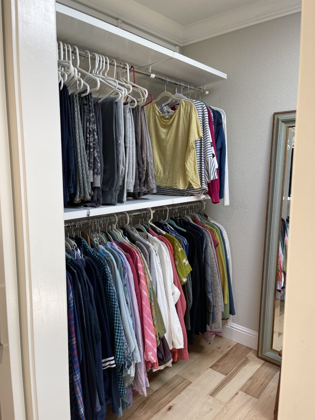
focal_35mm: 26
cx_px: 158
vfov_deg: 67.3
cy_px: 210
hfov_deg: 53.1
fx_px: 315
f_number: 1.6
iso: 100
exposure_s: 1/120
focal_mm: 5.1
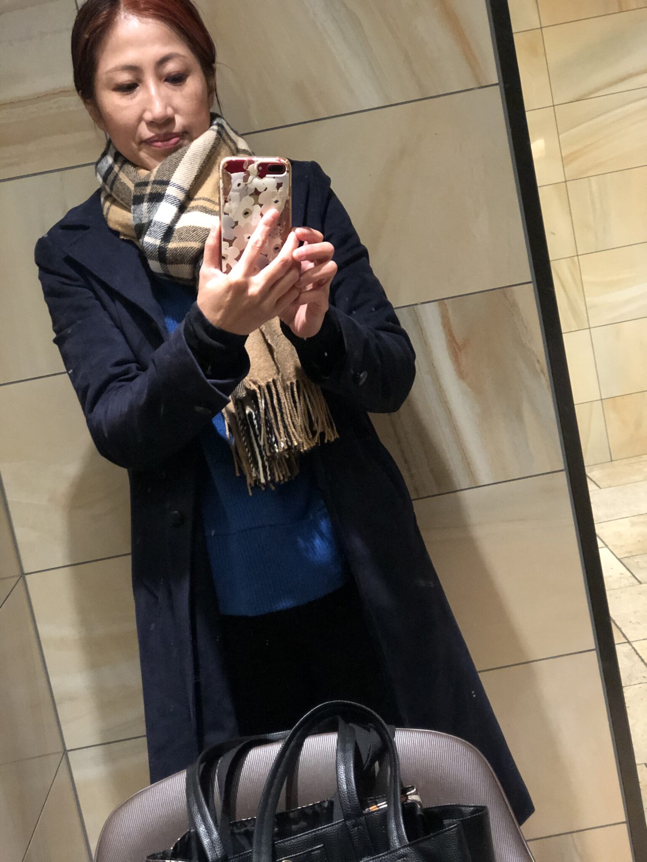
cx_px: 324
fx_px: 1420
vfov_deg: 33.8
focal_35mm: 57
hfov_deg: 25.7
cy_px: 431
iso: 500
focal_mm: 6.6
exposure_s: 1/30
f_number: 2.8
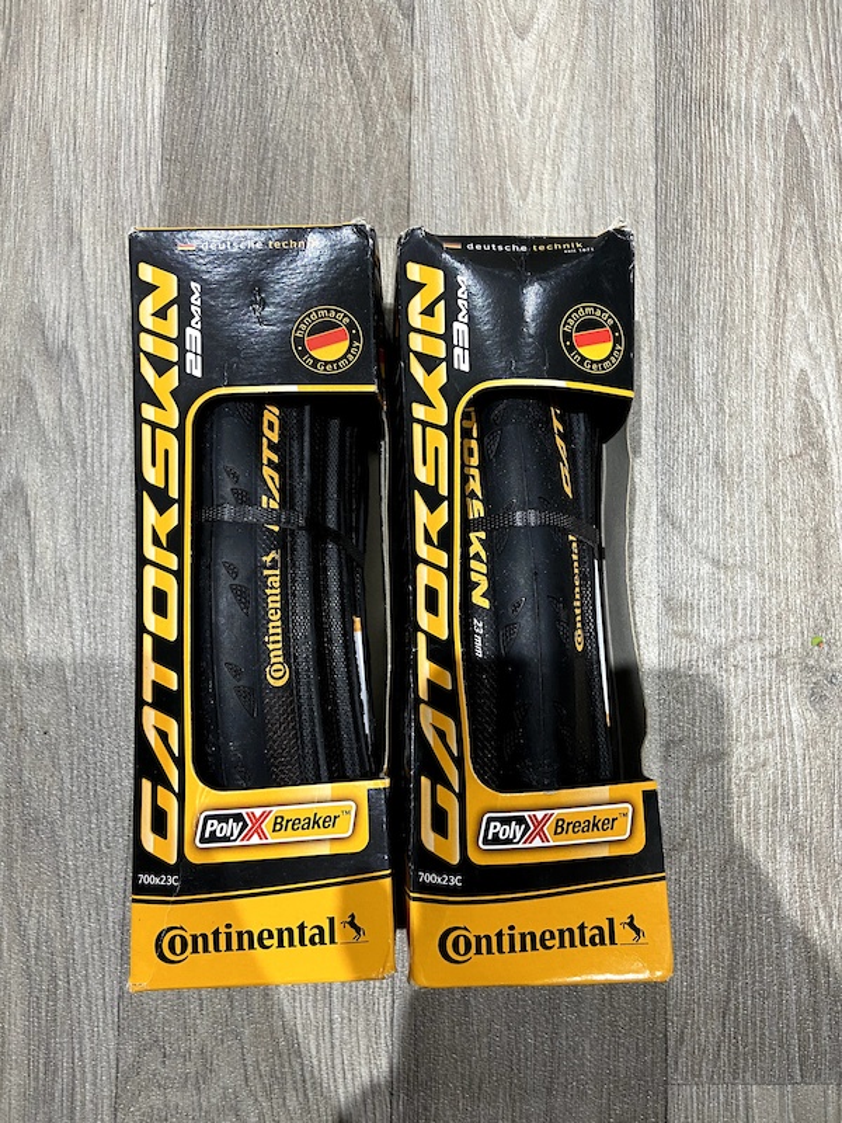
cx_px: 421
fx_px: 843
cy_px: 562
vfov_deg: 67.3
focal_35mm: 26
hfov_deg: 53.1
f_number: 1.8
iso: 250
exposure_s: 1/60
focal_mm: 4.25
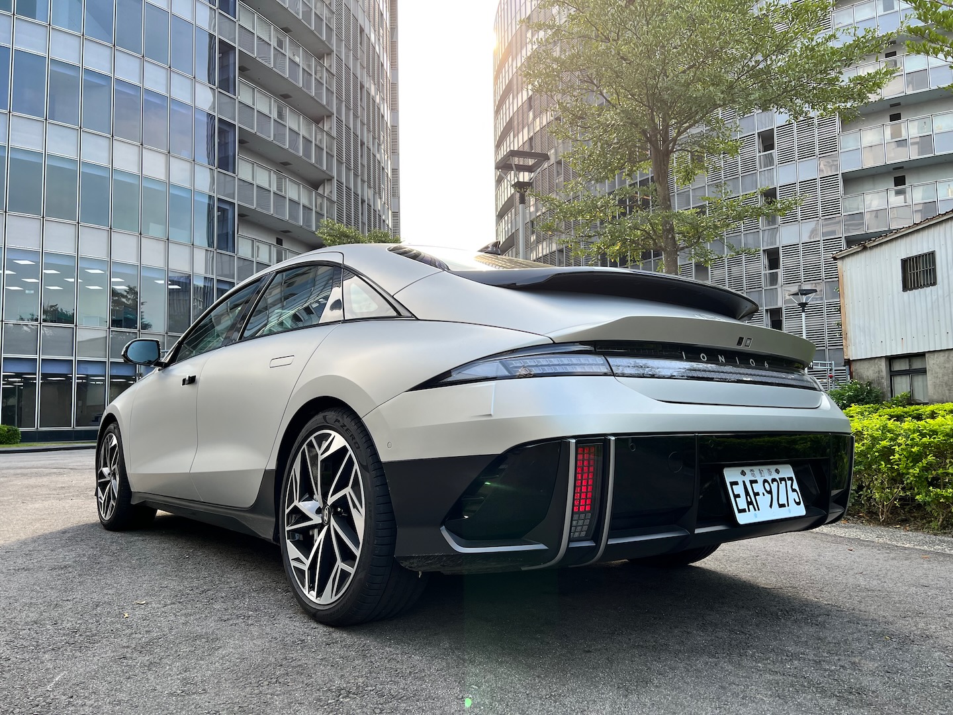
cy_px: 358
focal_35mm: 26
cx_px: 476
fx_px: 716
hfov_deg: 67.3
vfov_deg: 53.1
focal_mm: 5.7
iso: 50
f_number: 1.5
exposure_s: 1/733
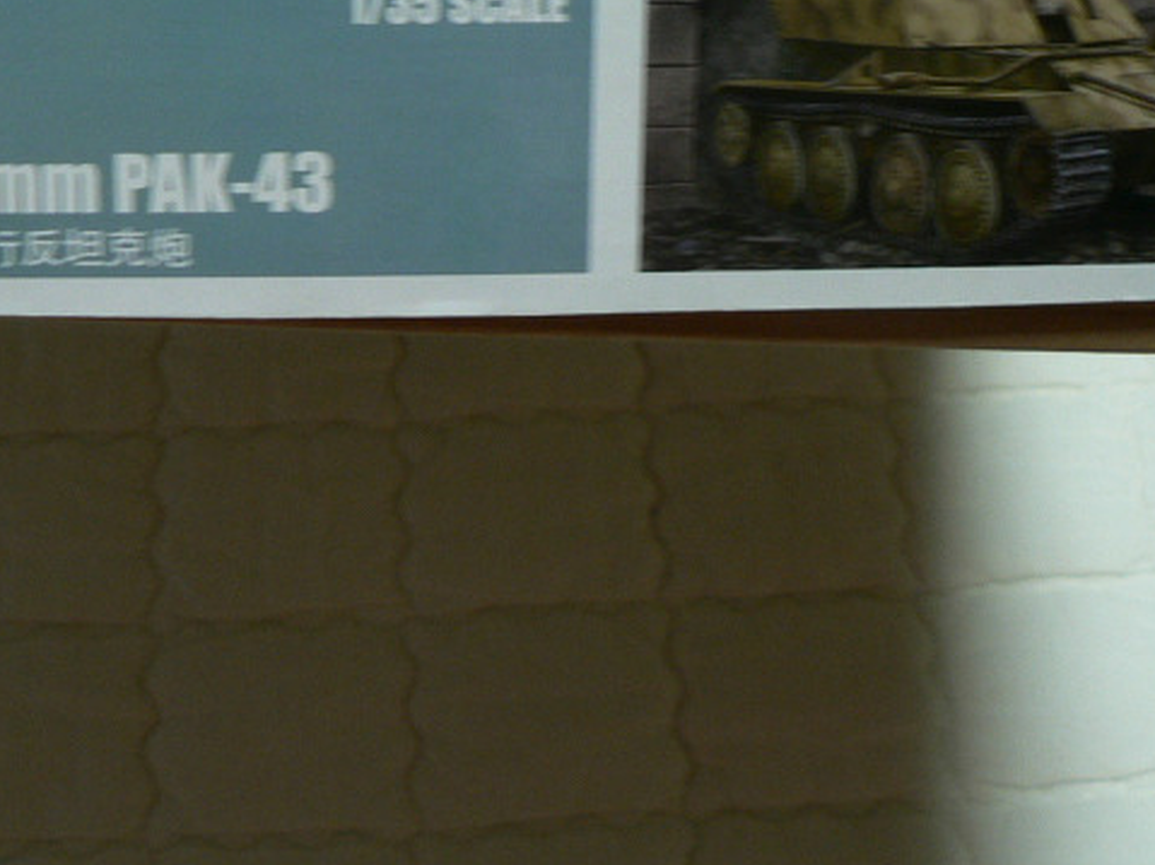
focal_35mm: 77
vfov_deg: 18.7
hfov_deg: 25.3
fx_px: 2569
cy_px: 58
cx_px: 434
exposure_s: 1/15
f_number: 2.8
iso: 100
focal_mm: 6
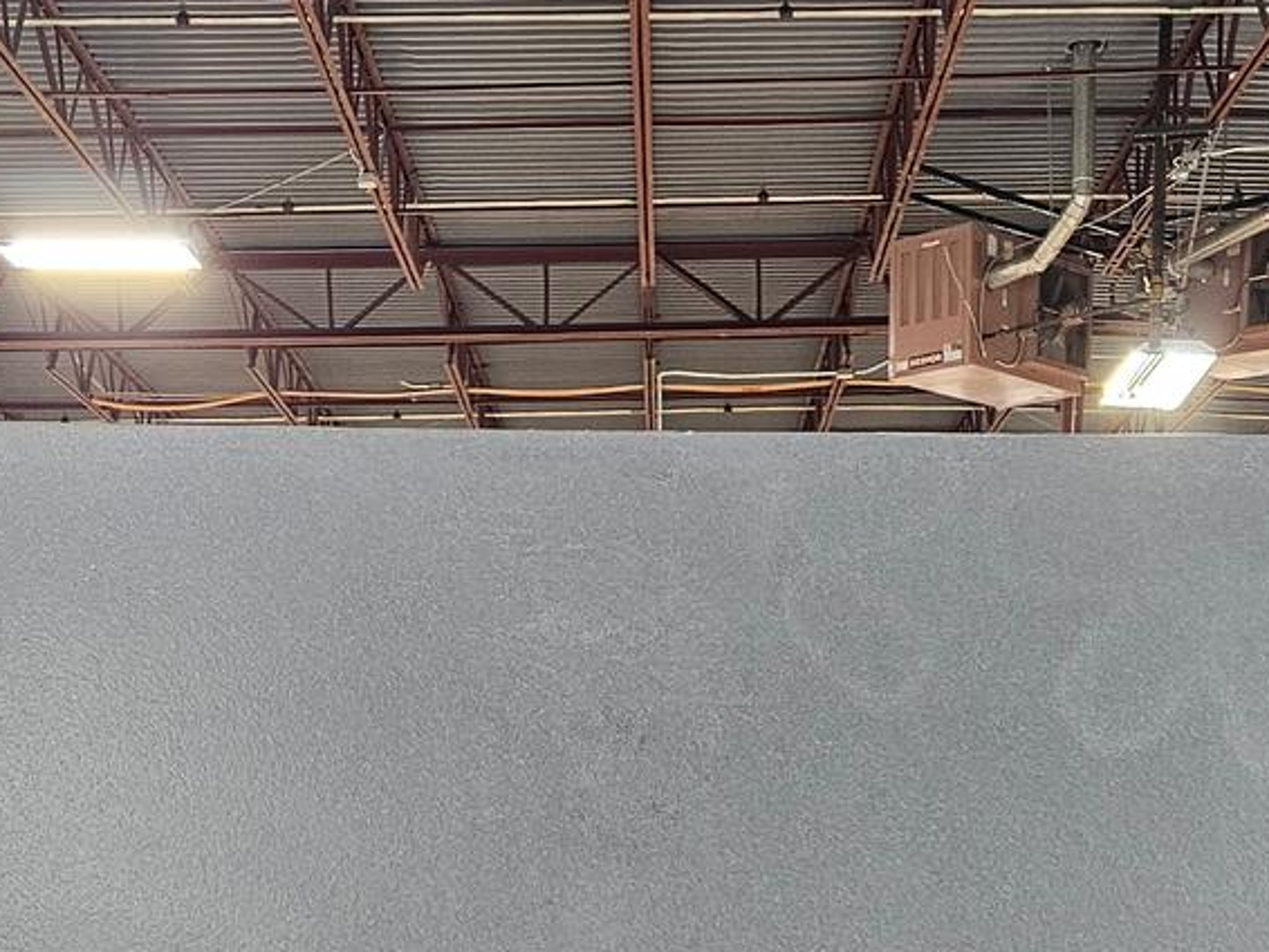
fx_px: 2384
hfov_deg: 29.8
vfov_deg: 20.3
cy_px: 1299
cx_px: 688
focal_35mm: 65
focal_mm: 6.3
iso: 640
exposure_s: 1/40
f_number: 1.7
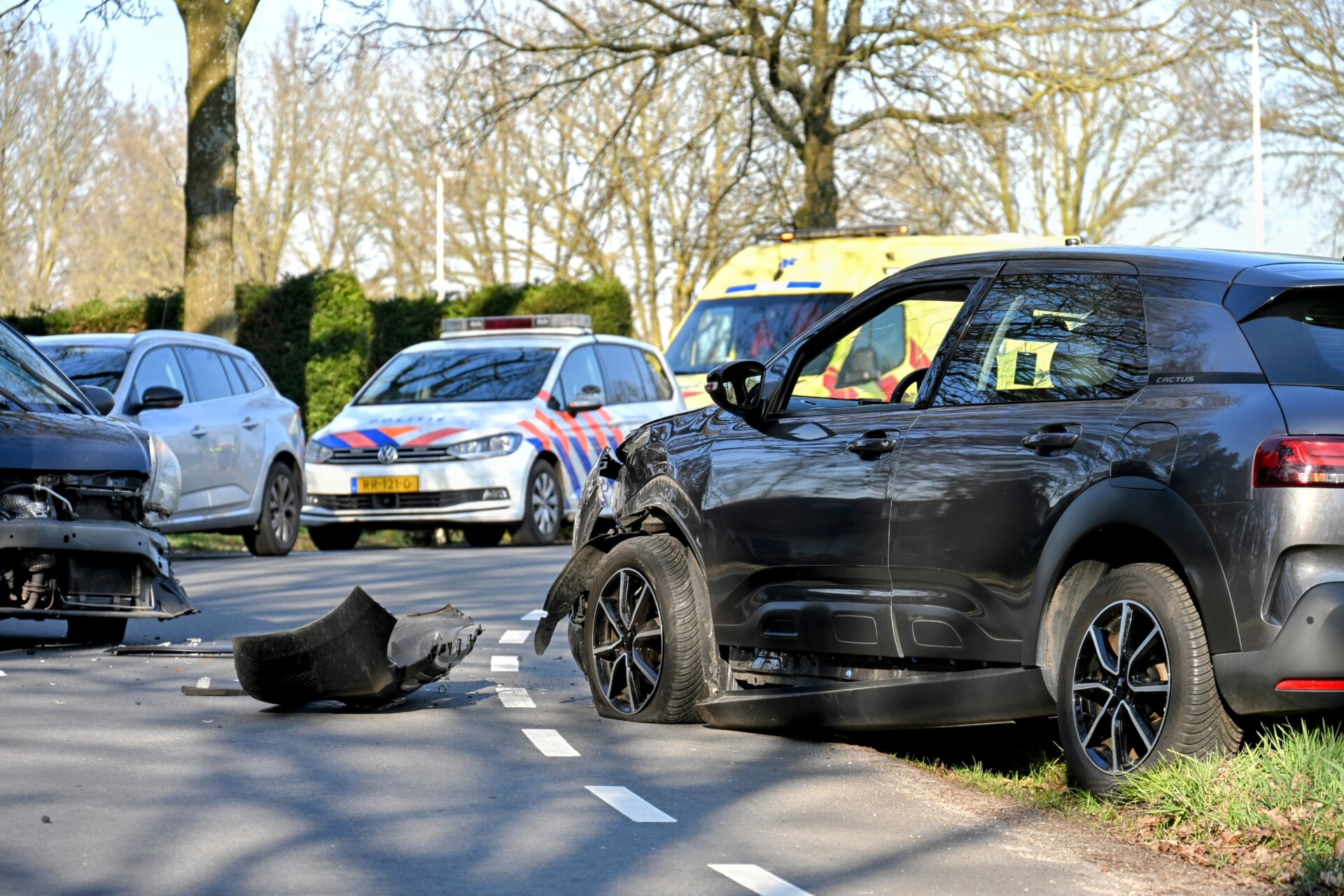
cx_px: 672
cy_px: 448
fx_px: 4666
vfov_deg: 11.0
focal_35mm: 125
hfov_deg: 16.4
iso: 50
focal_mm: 125
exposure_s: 1/80
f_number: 6.3
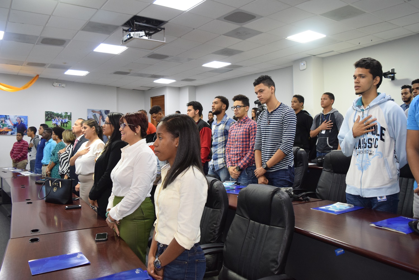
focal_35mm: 27
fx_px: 314
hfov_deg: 67.4
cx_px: 210
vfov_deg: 47.9
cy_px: 140
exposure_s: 1/30
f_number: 4.5
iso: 1600
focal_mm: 18
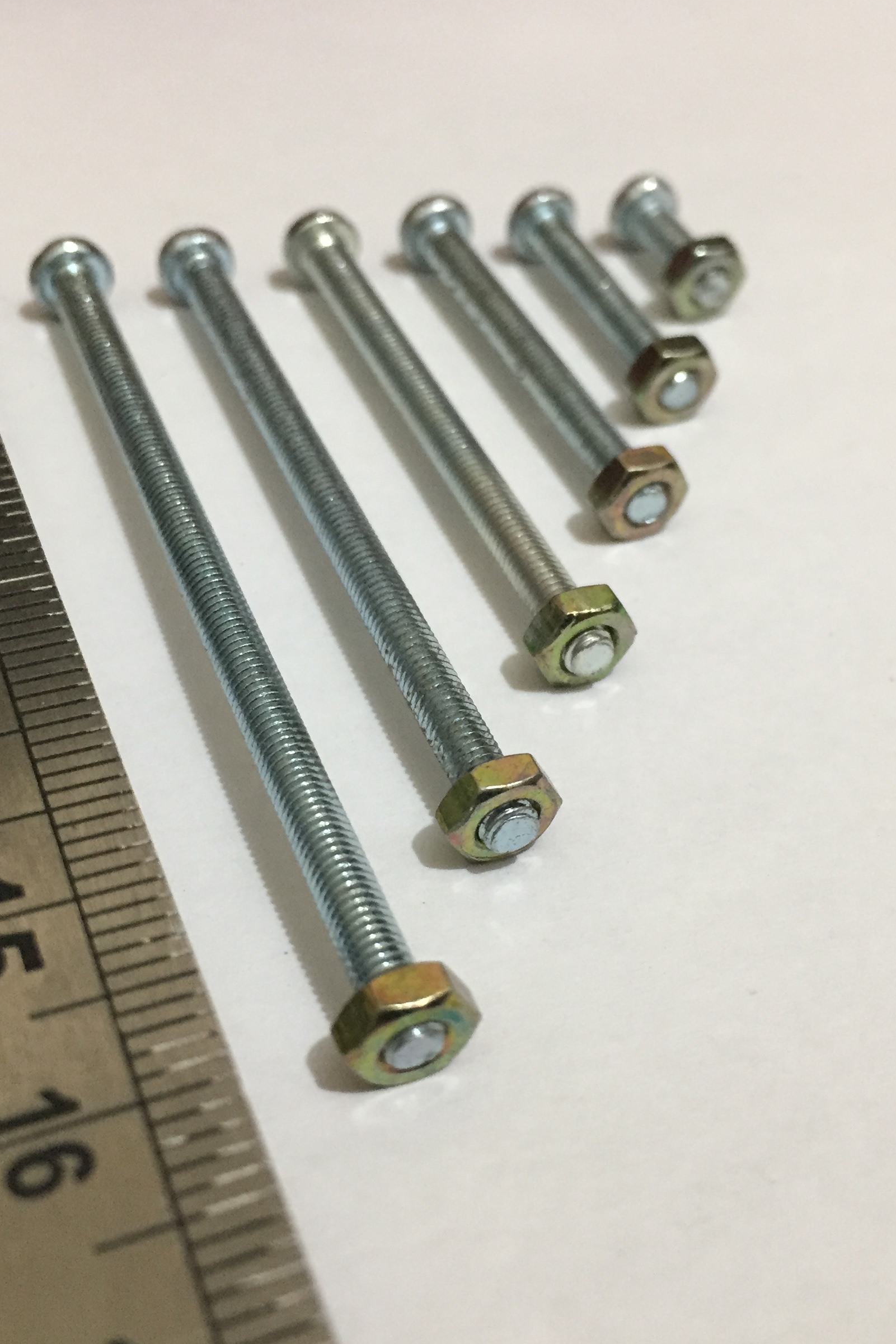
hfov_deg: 32.6
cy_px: 677
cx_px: 457
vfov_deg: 47.4
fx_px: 1530
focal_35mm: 41
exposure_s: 1/30
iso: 160
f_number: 2.2
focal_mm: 4.15
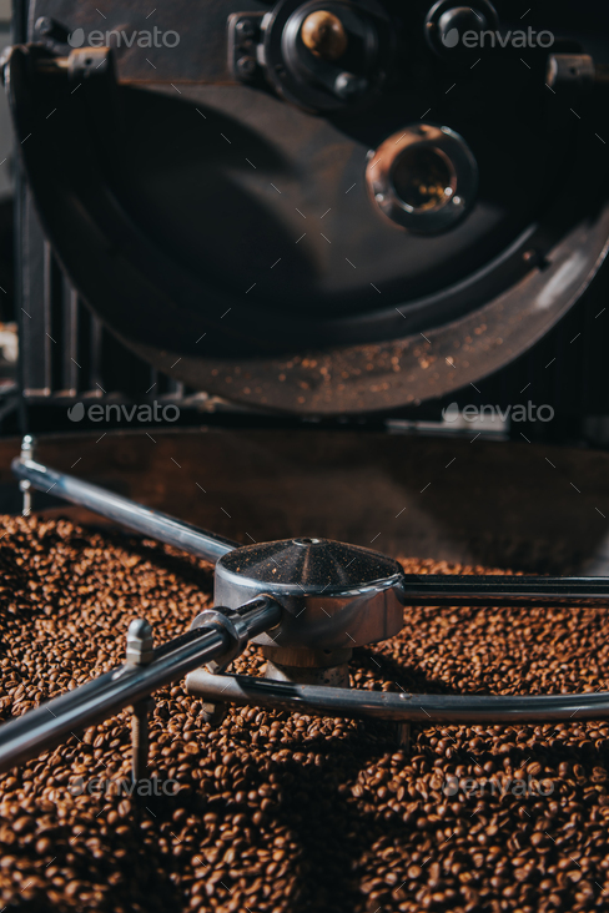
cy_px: 403
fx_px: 1472
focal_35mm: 58
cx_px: 307
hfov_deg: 23.4
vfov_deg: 34.4
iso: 125
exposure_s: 1/200
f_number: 3.2
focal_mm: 48
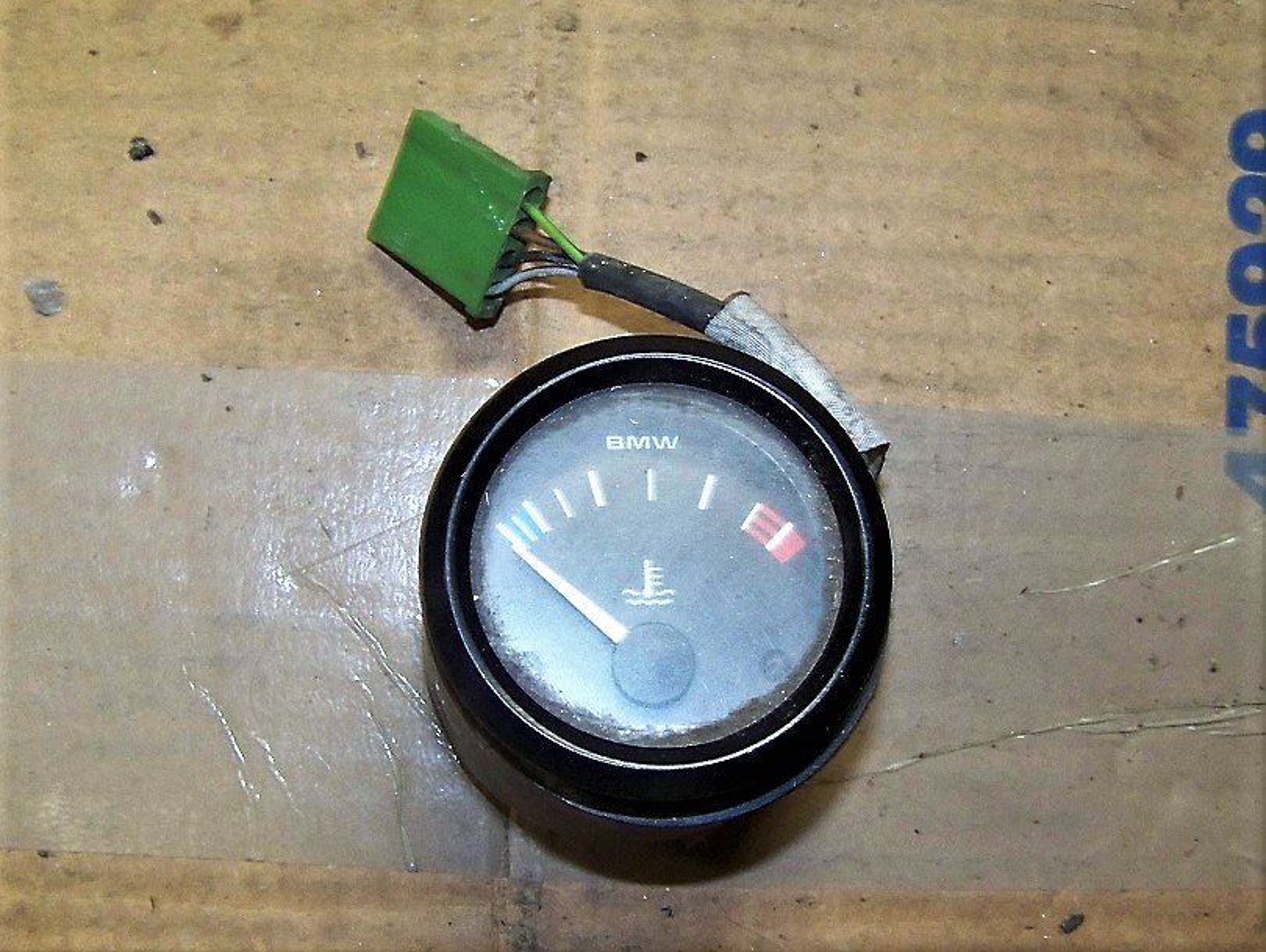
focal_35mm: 36
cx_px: 633
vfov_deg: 39.7
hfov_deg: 51.3
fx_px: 1318
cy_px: 476
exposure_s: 1/30
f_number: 2.8
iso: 200
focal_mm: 5.85
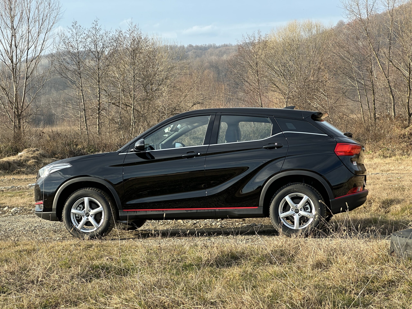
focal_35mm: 77
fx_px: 916
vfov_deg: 19.1
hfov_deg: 25.3
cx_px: 206
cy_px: 154
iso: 32
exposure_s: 1/151
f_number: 2.8
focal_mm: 9
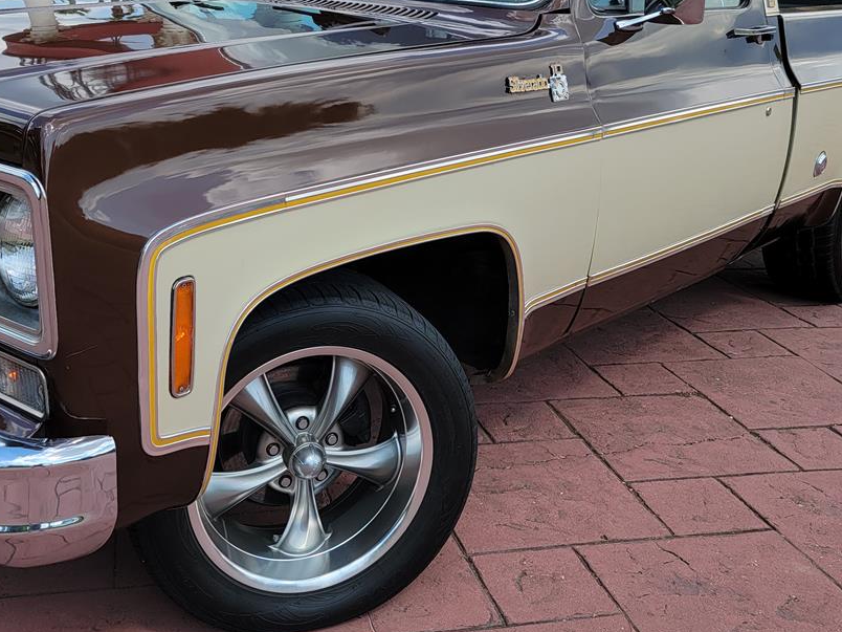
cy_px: 137
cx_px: 307
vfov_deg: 32.8
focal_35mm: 43
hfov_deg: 43.4
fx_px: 1046
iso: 16
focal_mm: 6.7
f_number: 1.8
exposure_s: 1/594
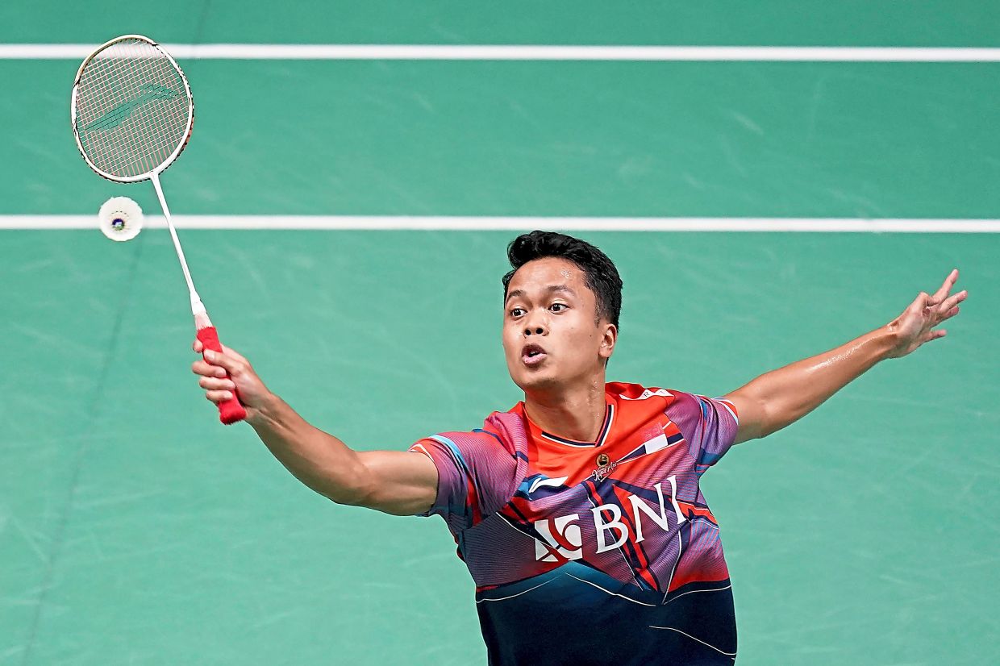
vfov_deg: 3.4
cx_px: 500
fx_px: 11107
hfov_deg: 5.2
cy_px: 333
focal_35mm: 400
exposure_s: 1/1600
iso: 2500
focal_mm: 400
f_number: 2.8
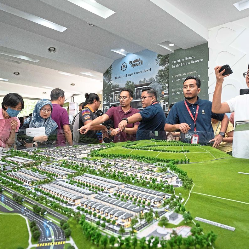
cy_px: 126
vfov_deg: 65.0
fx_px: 195
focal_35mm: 24
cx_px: 139
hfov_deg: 64.8
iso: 1600
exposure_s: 1/640
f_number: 2.8
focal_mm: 12
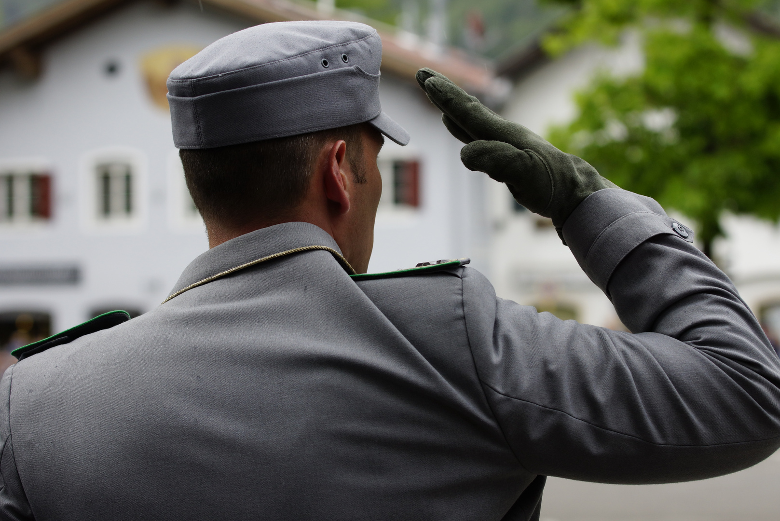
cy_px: 260
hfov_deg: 19.4
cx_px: 390
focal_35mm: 105
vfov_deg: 13.1
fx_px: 2276
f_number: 4.5
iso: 200
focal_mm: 70
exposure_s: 1/400
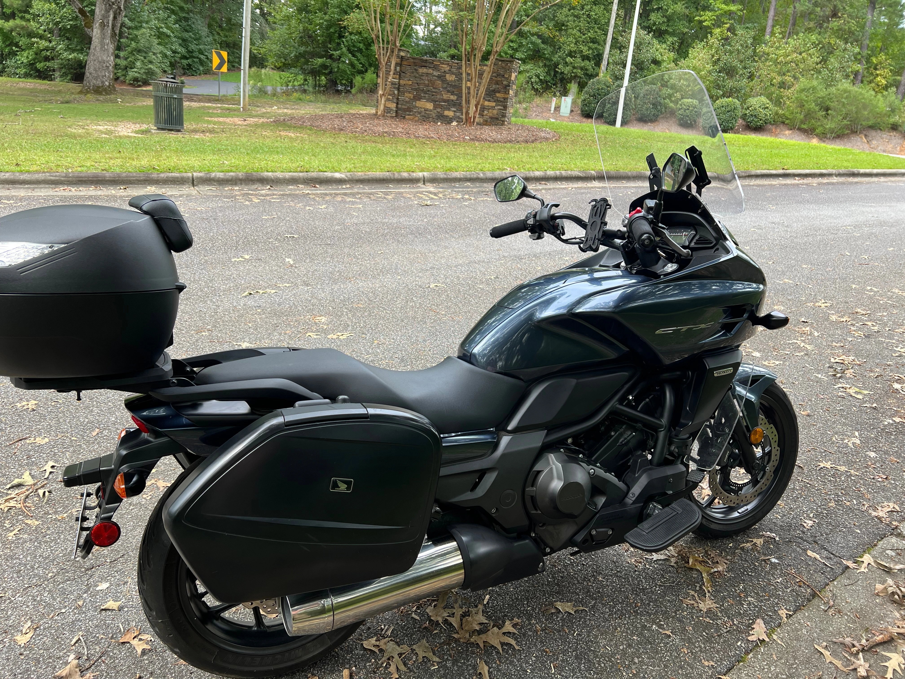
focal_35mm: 26
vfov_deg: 53.1
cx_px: 452
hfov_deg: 67.3
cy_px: 340
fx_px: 680
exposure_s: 1/283
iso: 40
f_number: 1.5
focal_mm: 5.7
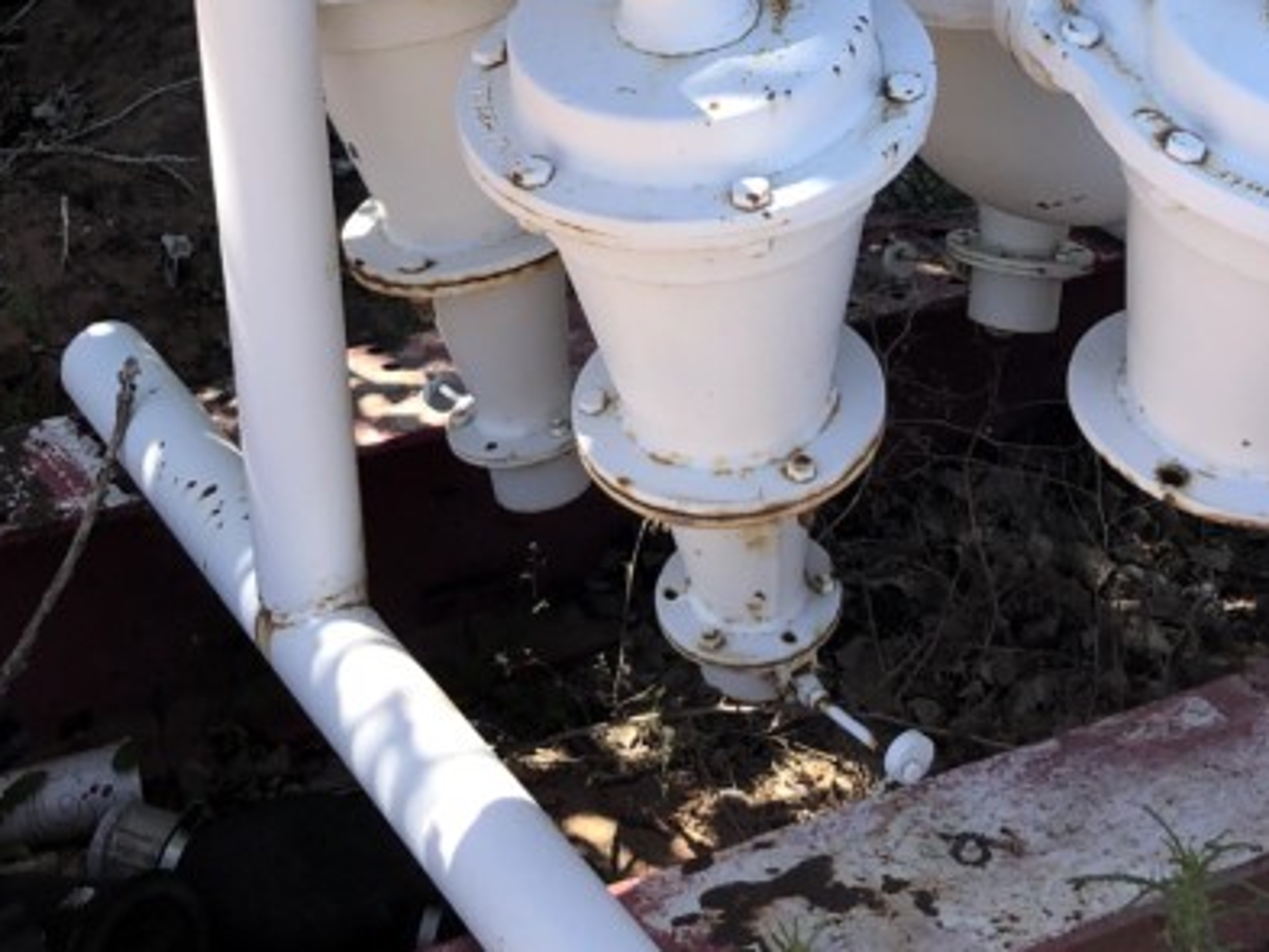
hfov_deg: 26.7
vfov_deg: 19.4
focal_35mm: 73
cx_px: 584
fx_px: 2677
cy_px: -77
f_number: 1.8
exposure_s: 1/676
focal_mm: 3.99
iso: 20
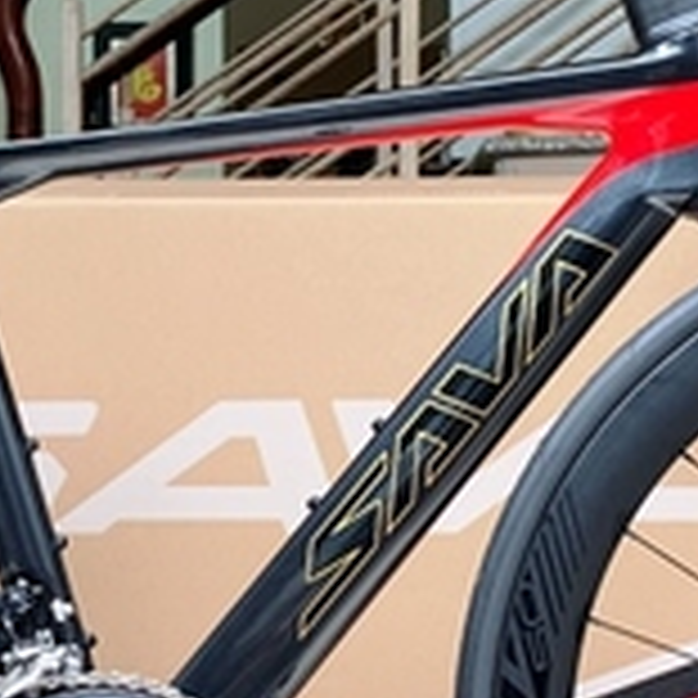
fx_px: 2030
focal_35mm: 89
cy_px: 446
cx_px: 293
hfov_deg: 19.5
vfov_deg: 19.5
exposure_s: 1/121
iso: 100
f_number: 1.8
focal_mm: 4.25
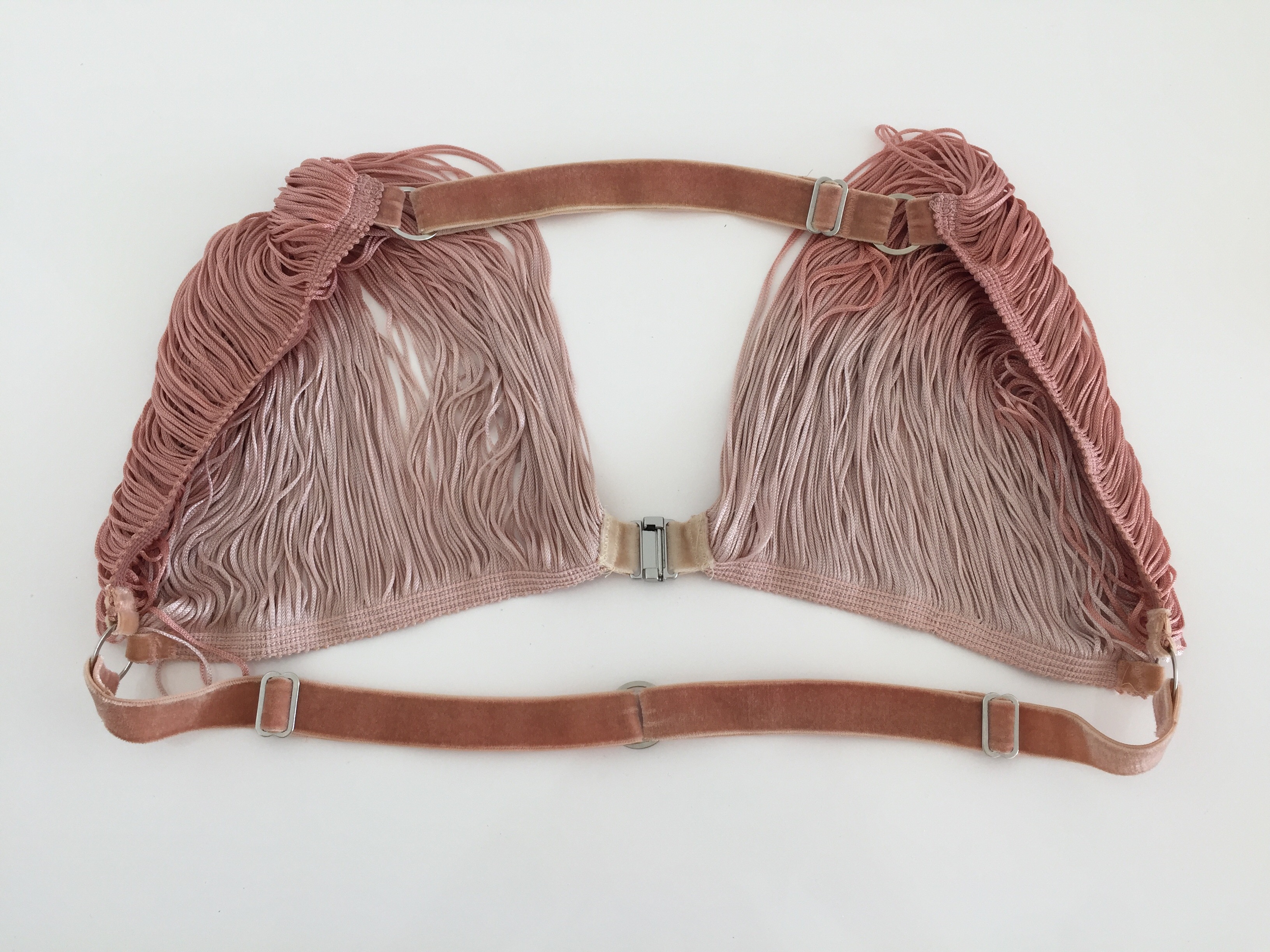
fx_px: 1064
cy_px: 476
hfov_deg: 61.7
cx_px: 635
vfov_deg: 48.2
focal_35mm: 29
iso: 40
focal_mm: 4.15
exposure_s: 1/120
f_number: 2.2
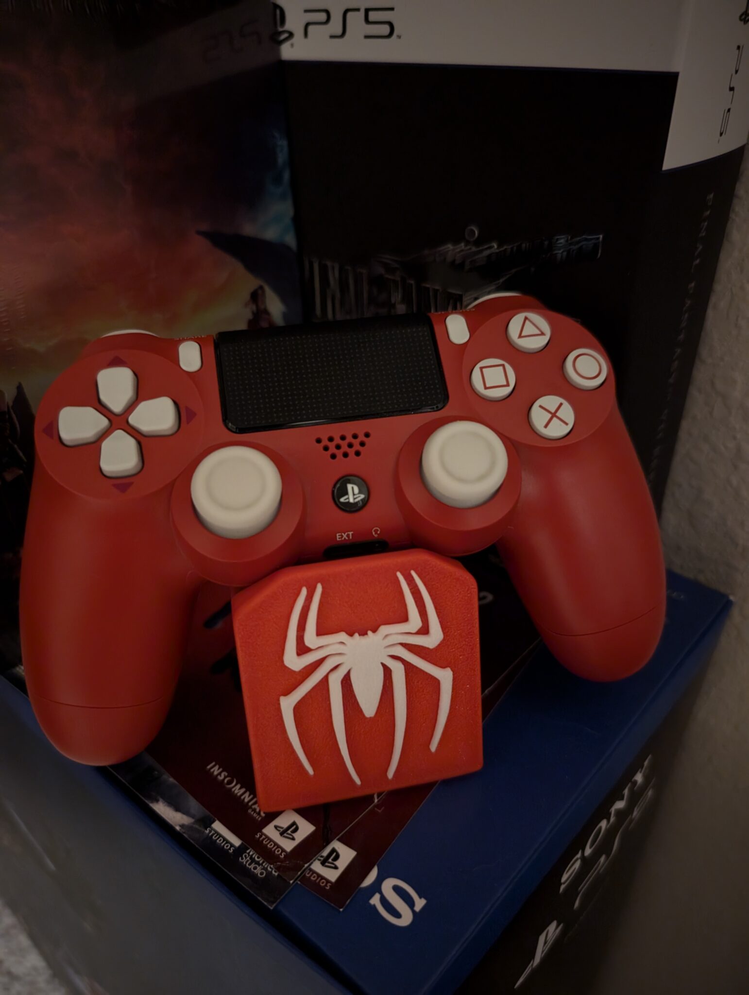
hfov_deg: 56.9
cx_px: 374
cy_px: 498
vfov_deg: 71.5
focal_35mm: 24
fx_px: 691
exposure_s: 1/15
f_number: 1.68
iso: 3268
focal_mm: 6.9
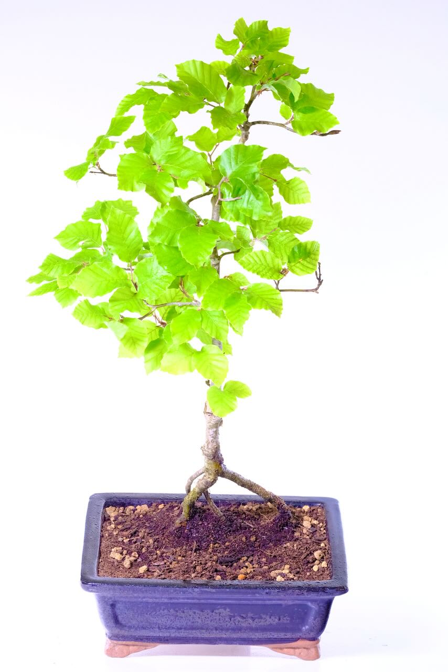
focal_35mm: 109
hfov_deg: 12.6
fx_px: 2033
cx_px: 224
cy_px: 336
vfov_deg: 18.8
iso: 2000
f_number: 7.1
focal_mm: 72.7
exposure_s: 1/30
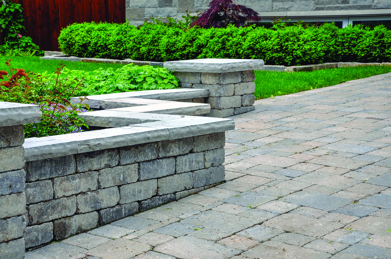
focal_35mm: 93
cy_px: 130
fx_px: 1009
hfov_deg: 21.9
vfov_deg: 14.7
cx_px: 196
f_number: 9
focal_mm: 62
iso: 200
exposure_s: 1/100
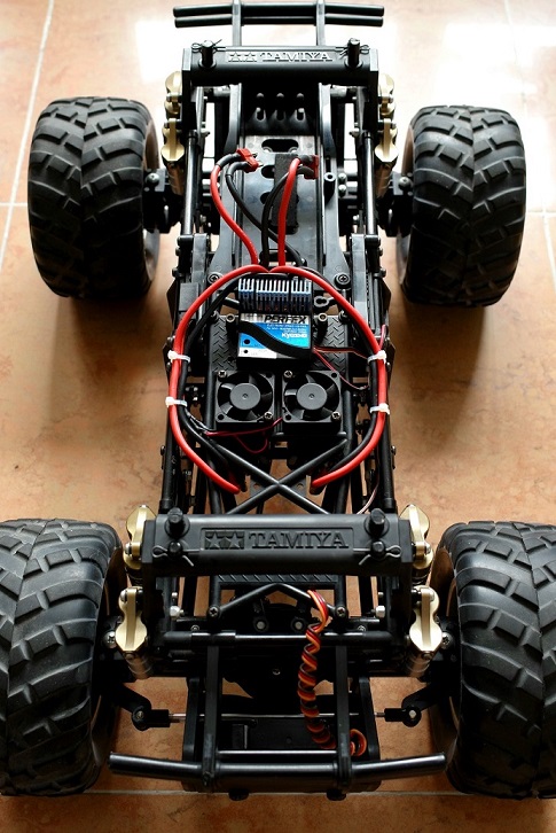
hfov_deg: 43.7
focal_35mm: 30
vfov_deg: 61.9
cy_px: 416
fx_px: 694
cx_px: 278
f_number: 4.5
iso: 400
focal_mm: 20
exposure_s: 1/50
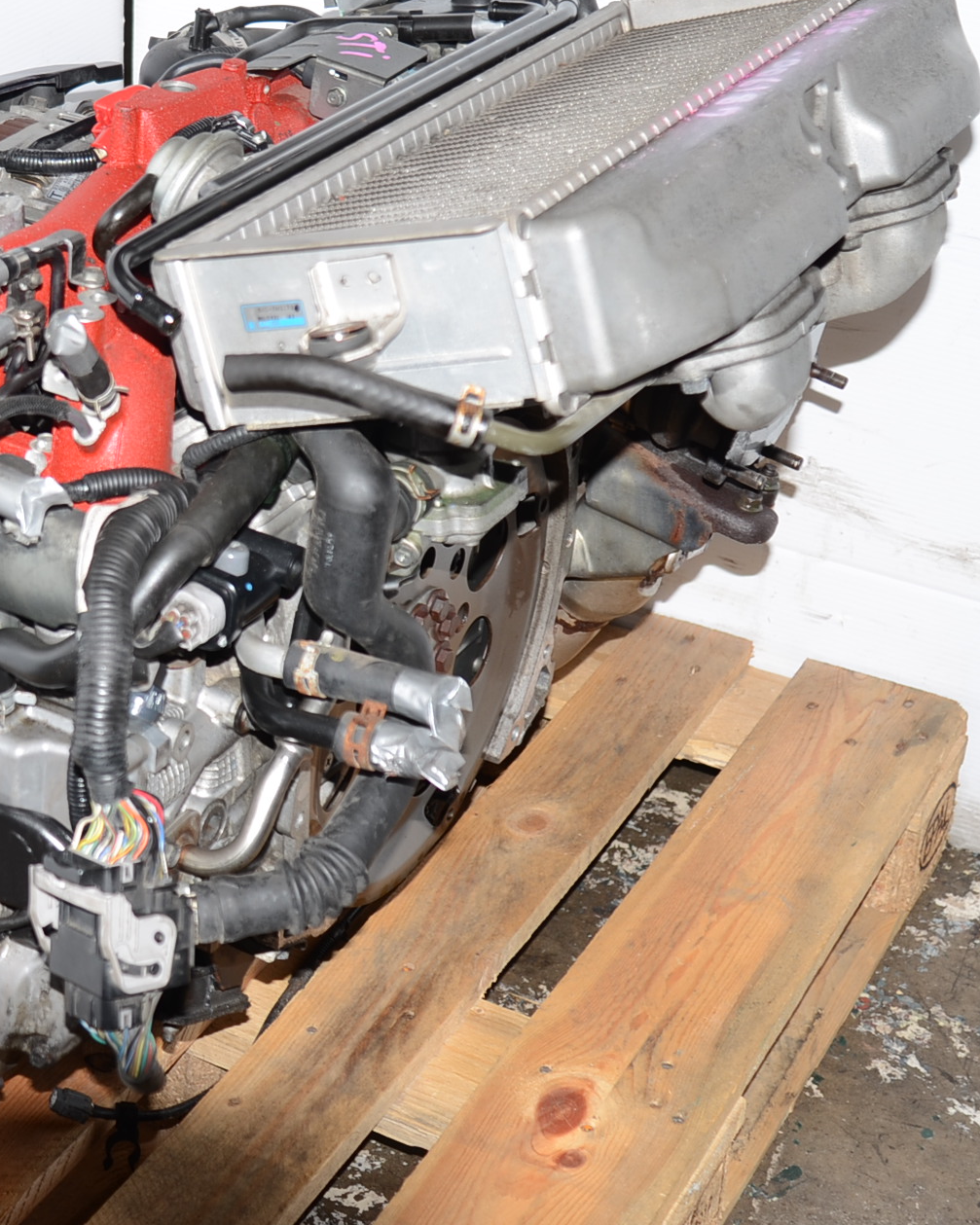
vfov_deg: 28.6
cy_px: 478
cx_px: 54
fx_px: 2393
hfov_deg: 22.4
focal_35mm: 66
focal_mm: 24
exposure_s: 1/100
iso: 100
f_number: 3.5
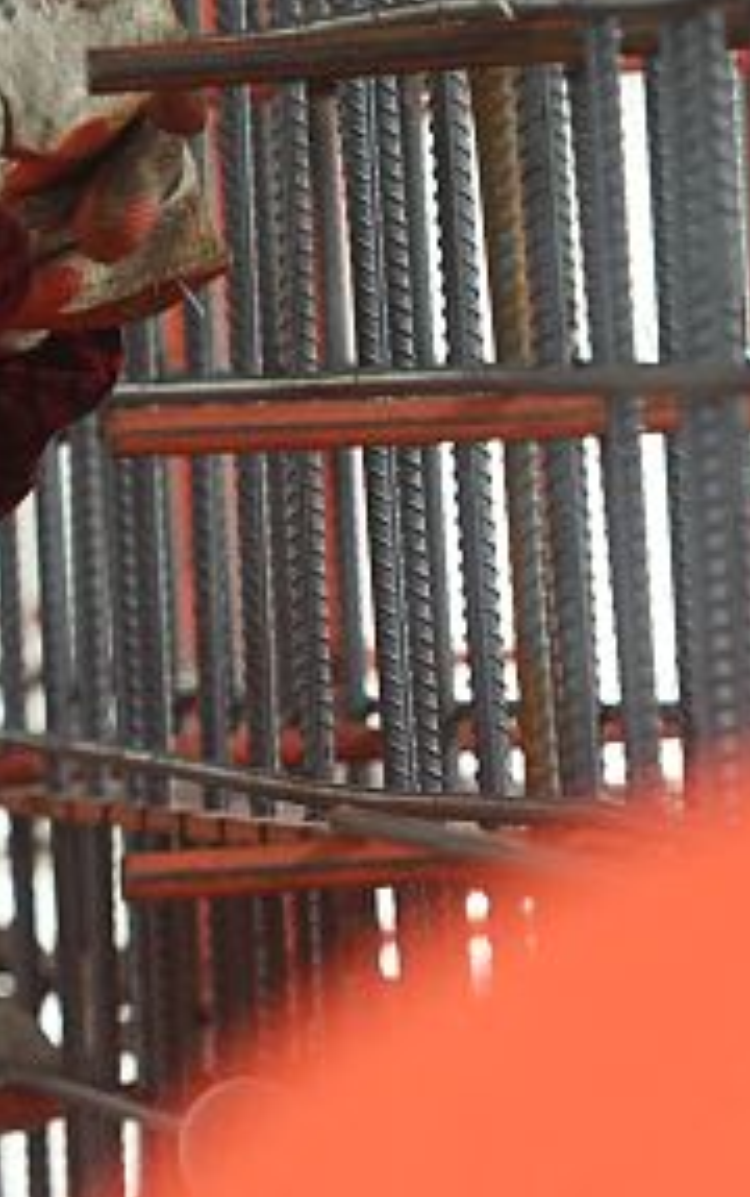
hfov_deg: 2.3
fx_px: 18758
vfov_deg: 3.6
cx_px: -575
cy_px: 98
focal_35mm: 575
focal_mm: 135
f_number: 4
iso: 250
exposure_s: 1/125
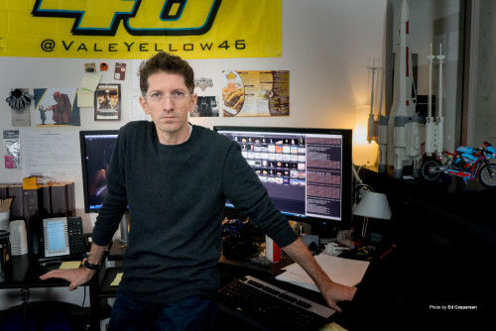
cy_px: 166
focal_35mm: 37
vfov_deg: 36.0
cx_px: 248
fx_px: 510
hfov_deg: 51.9
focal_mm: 7.3
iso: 200
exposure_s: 1/100
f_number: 1.7
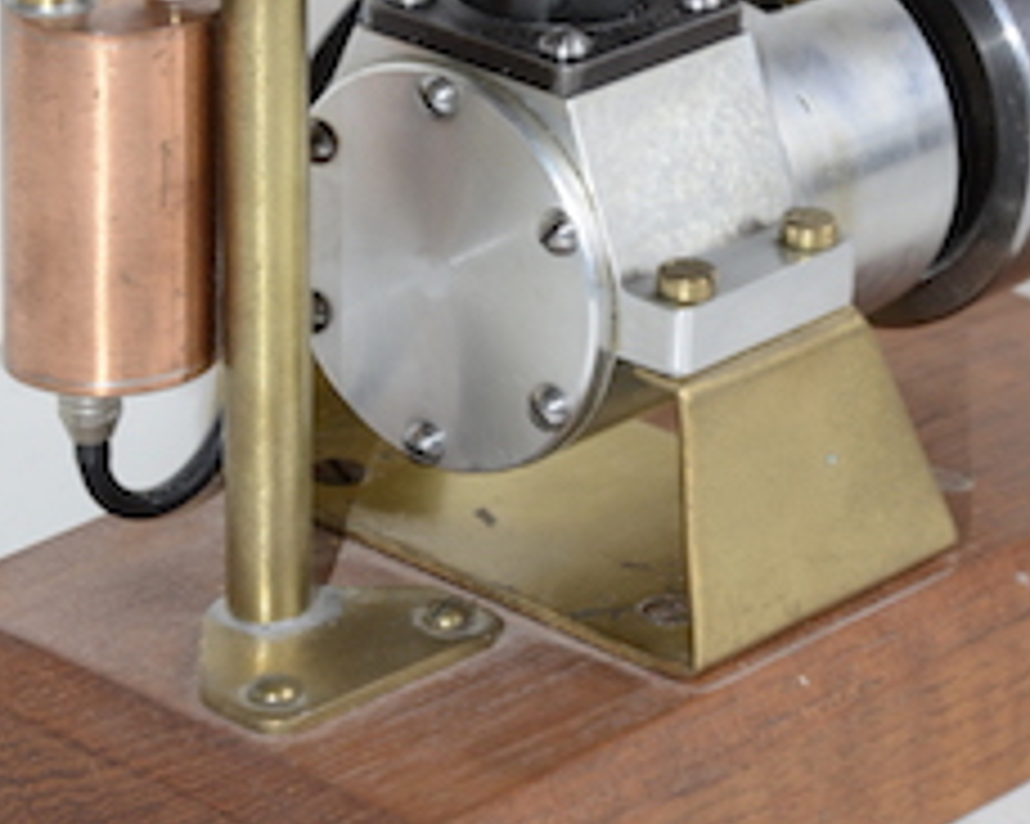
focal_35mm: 225
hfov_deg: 8.6
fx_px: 6856
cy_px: 23
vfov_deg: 6.8
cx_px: 544
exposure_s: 1/60
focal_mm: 90
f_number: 13
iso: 800
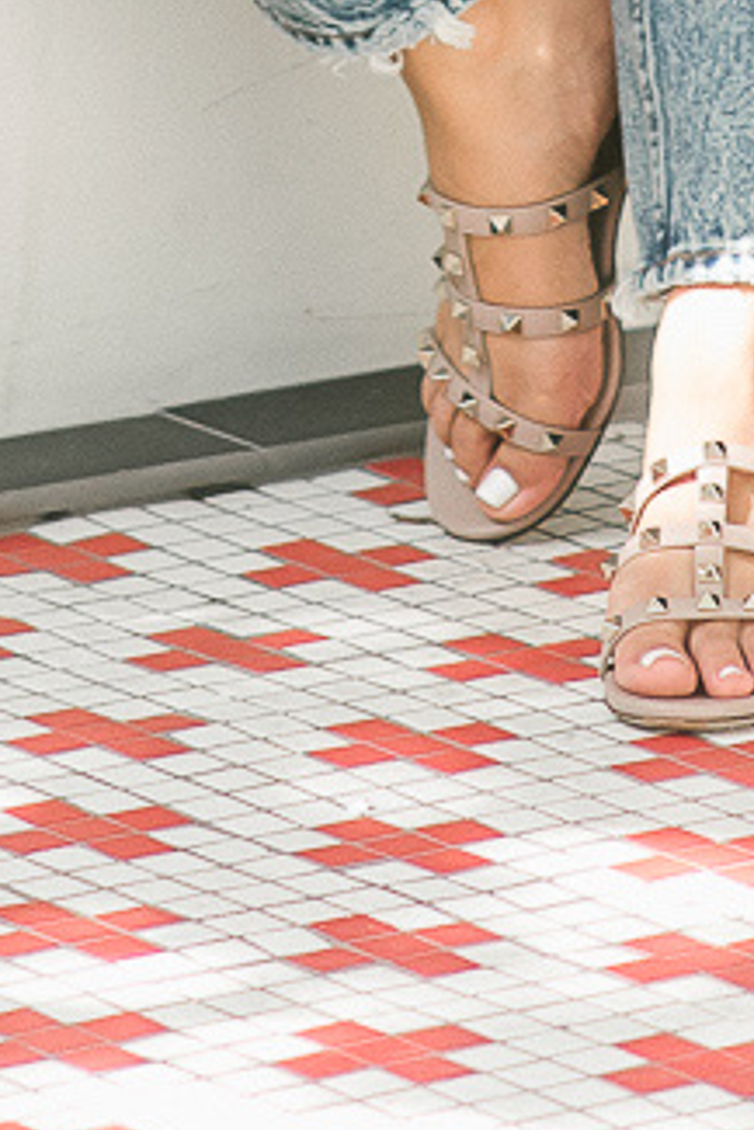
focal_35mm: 502
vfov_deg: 4.0
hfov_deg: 2.7
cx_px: -63
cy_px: -2110
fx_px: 15753
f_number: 2.2
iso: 500
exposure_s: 1/1600
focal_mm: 85
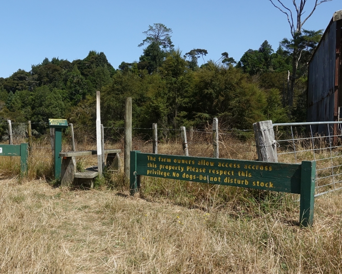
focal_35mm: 41
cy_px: 151
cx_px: 127
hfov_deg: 44.4
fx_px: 415
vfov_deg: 36.4
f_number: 5.6
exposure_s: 1/640
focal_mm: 8.8
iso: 125
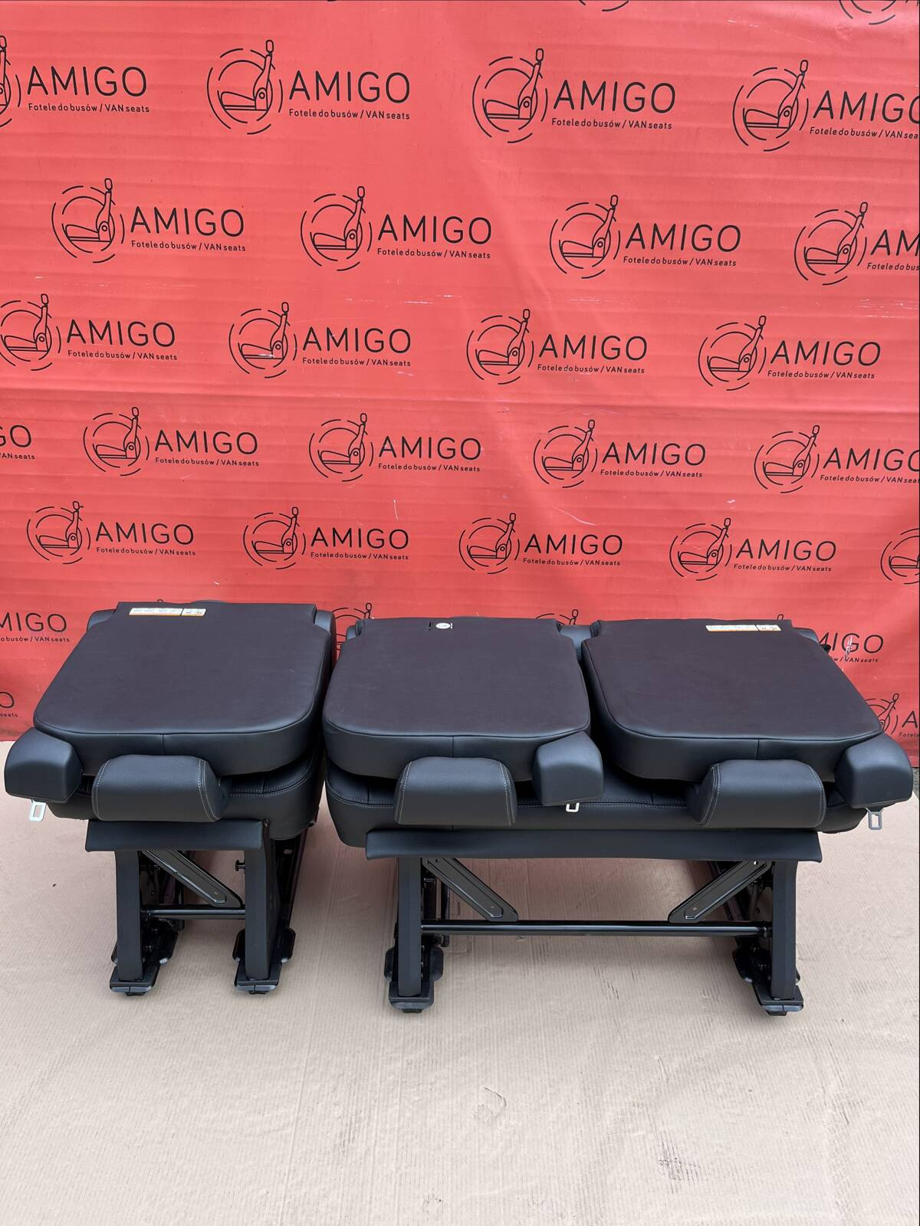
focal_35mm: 26
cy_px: 613
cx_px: 460
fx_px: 921
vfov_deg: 67.3
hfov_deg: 53.1
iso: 50
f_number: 1.6
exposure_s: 1/399
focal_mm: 5.1
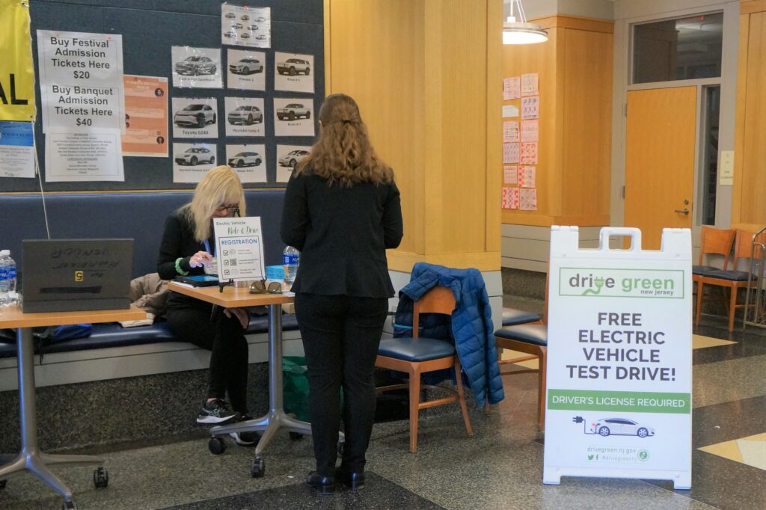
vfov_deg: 43.6
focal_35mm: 30
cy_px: 255
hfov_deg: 61.9
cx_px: 383
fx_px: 638
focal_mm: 20
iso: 1600
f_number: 4
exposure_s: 1/160
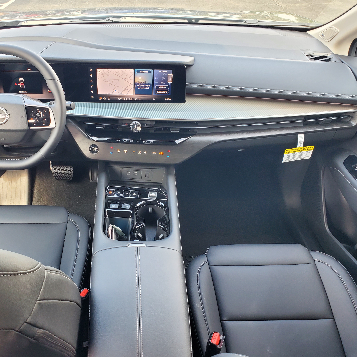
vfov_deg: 52.5
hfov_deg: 51.9
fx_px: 362
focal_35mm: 31
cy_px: 180
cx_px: 132
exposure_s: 1/67
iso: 125
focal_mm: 4.3
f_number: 2.4
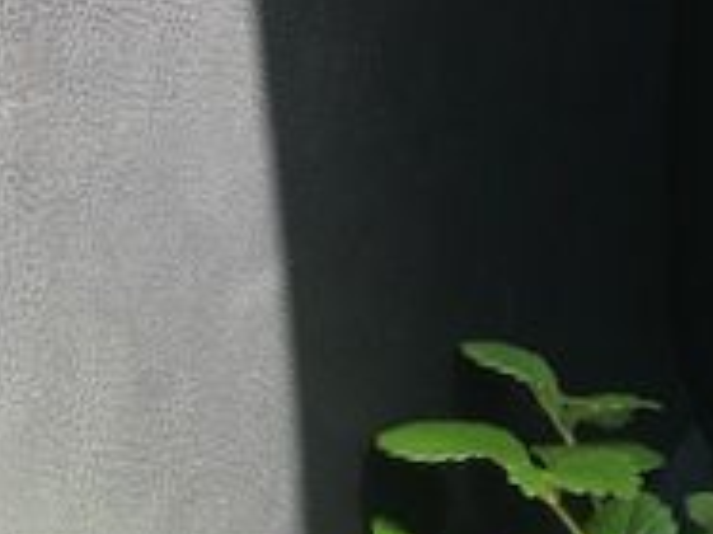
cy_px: 1018
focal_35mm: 119
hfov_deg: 15.5
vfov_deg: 11.4
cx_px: 995
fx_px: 2450
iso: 25
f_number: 2.2
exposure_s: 1/60
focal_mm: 4.15
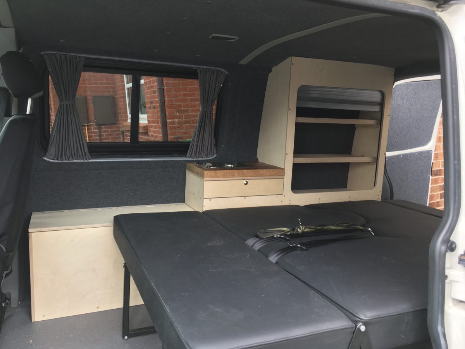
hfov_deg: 61.7
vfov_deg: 48.2
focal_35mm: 29
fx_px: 390
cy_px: 174
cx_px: 232
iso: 25
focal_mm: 4.15
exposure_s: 1/50
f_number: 2.2
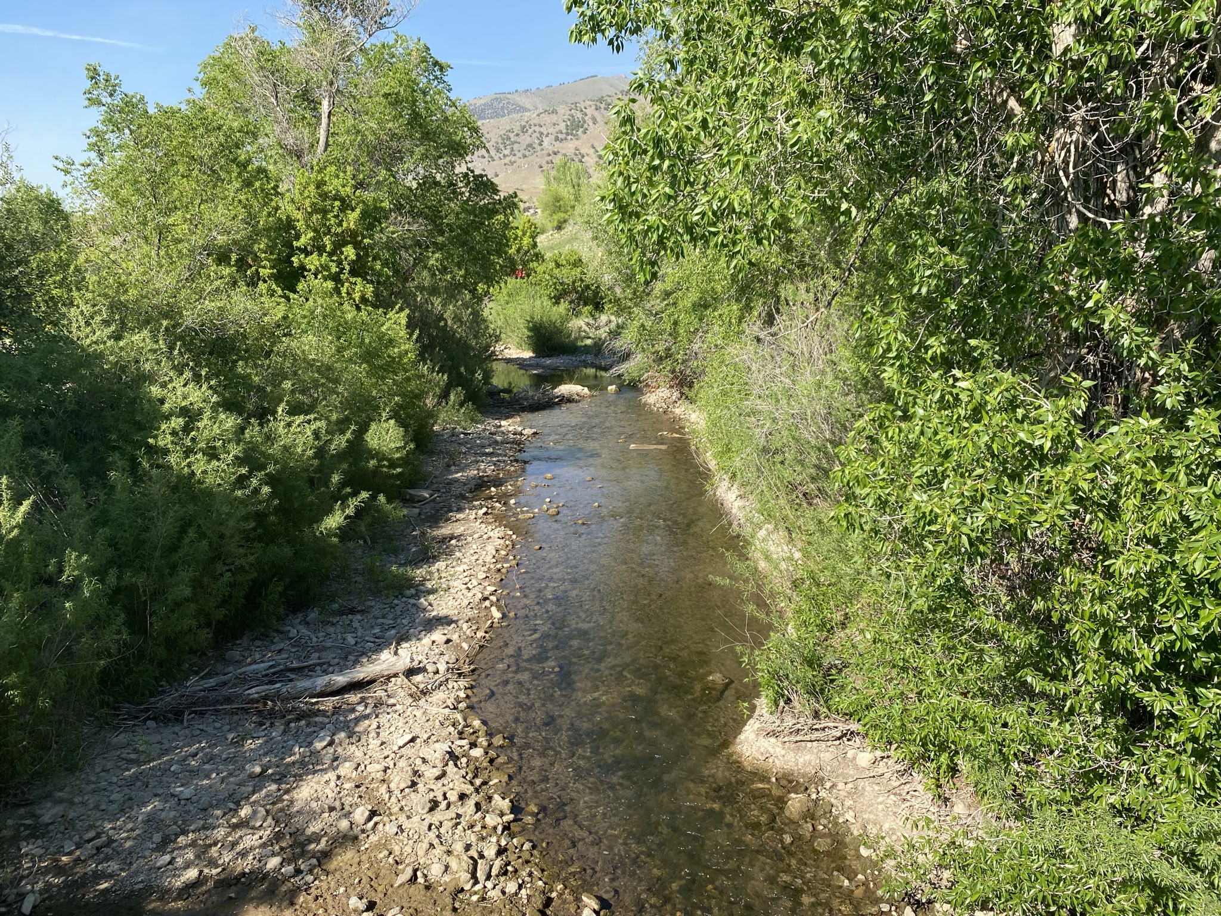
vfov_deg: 53.1
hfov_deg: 67.3
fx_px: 917
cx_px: 610
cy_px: 458
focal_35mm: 26
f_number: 1.8
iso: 32
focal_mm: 4.25
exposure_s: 1/1007
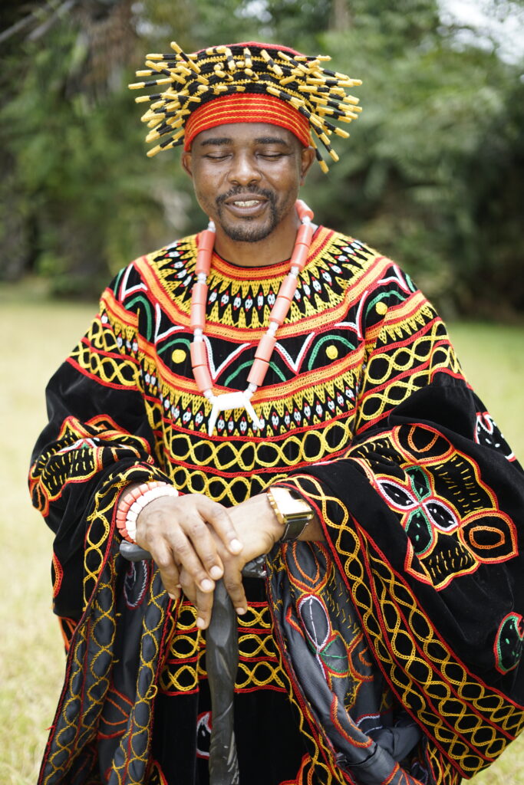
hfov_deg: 27.0
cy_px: 392
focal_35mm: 50
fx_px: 1091
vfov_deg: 39.6
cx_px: 262
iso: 125
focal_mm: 50
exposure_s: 1/1000
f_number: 1.8
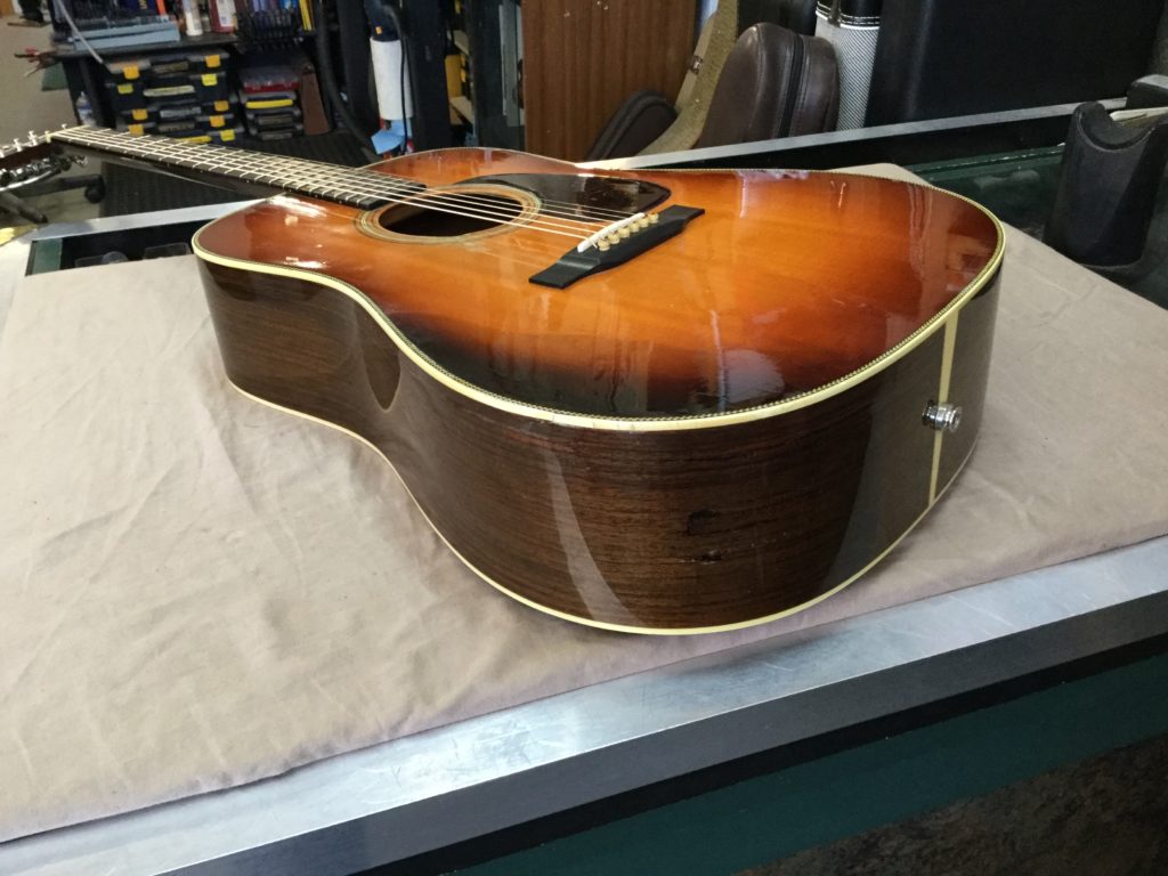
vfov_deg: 45.4
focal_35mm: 31
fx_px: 1046
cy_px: 438
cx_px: 584
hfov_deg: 58.4
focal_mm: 3.3
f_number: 2.4
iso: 160
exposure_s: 1/30
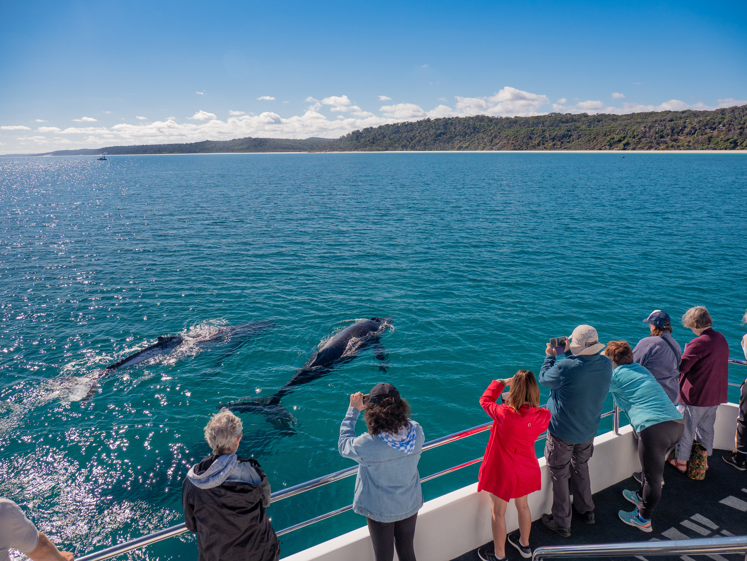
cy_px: 280
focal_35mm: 24
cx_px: 374
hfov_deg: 71.6
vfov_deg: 56.8
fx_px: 518
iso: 200
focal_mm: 12
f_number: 4
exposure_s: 1/500
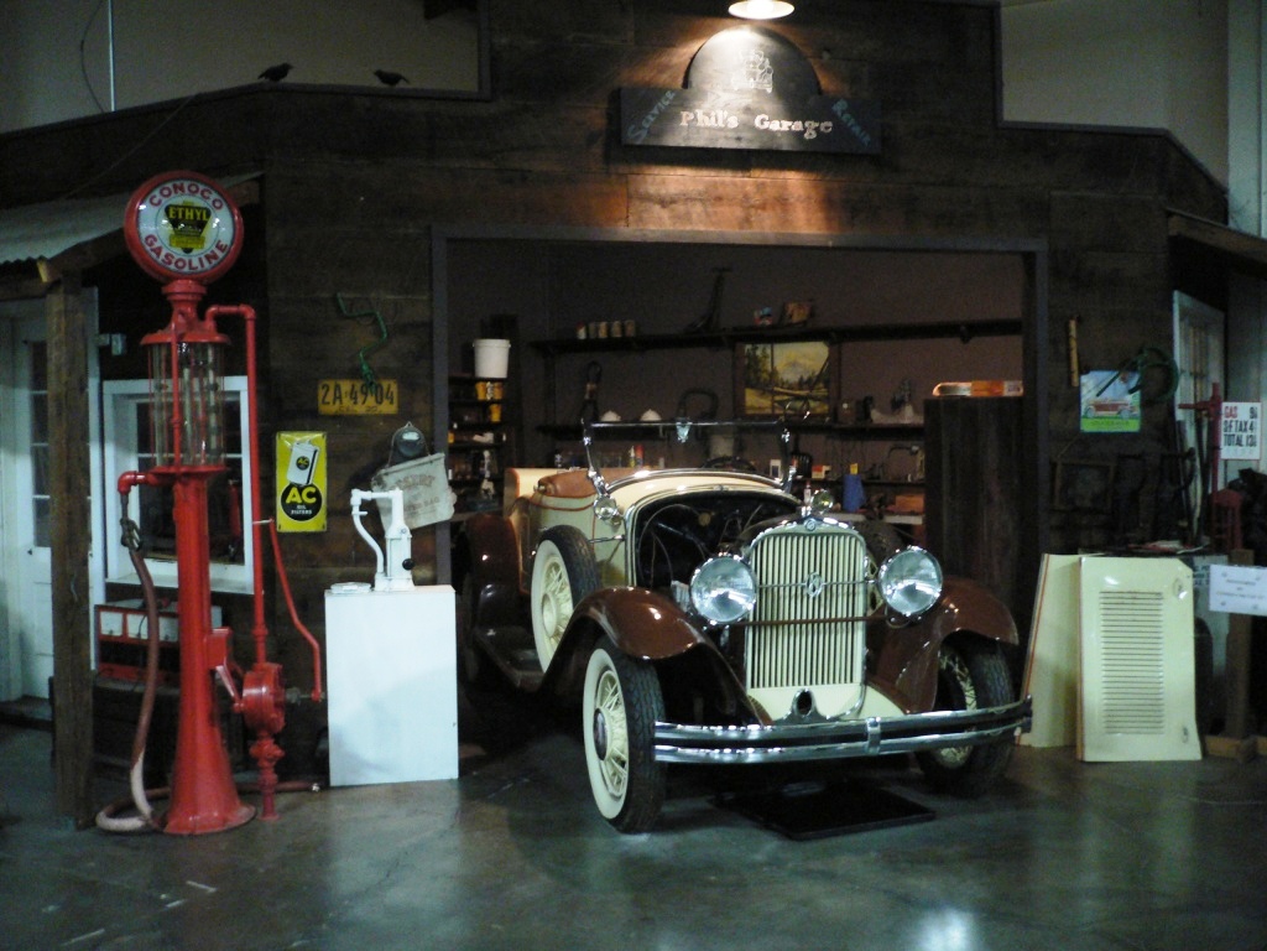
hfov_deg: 52.6
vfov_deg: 40.7
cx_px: 634
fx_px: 1281
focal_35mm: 35
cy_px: 476
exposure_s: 1/8
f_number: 2.8
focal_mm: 5.8
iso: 200
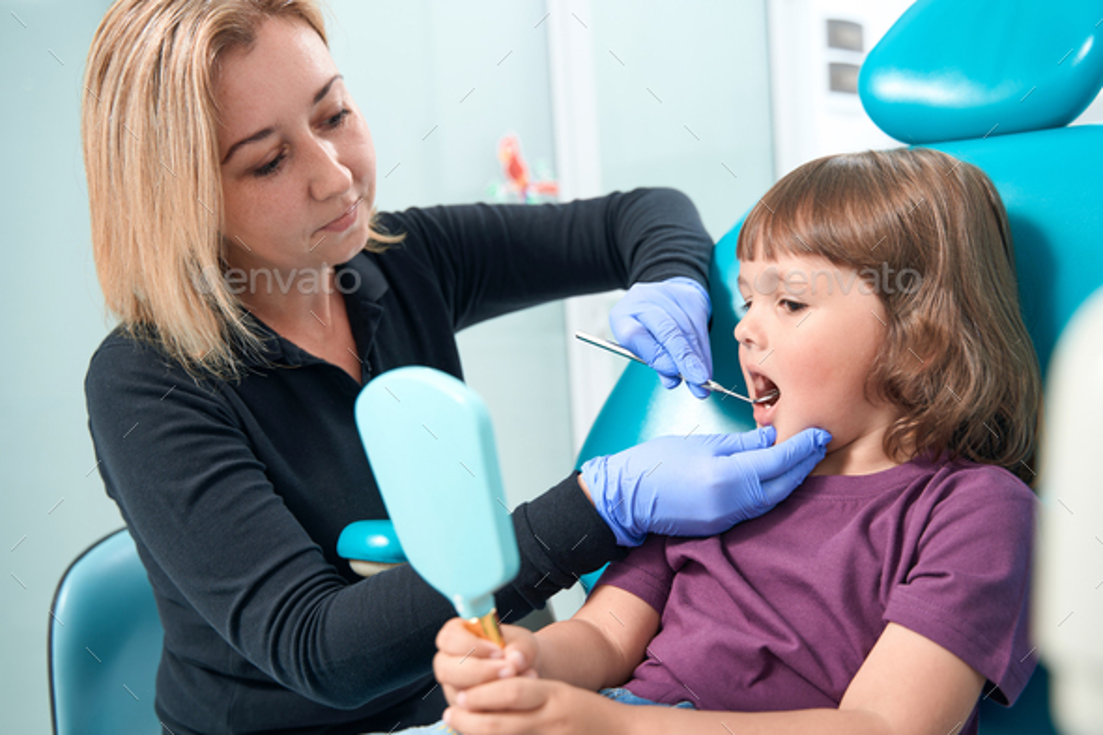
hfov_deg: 47.4
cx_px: 552
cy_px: 368
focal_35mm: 41
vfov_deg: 32.6
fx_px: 1256
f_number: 3.5
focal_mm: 41
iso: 100
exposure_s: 1/200
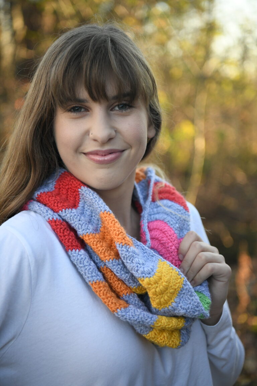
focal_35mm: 62
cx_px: 128
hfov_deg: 21.9
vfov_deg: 32.4
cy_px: 193
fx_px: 664
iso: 3200
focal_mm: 62
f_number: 3.2
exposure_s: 1/4000
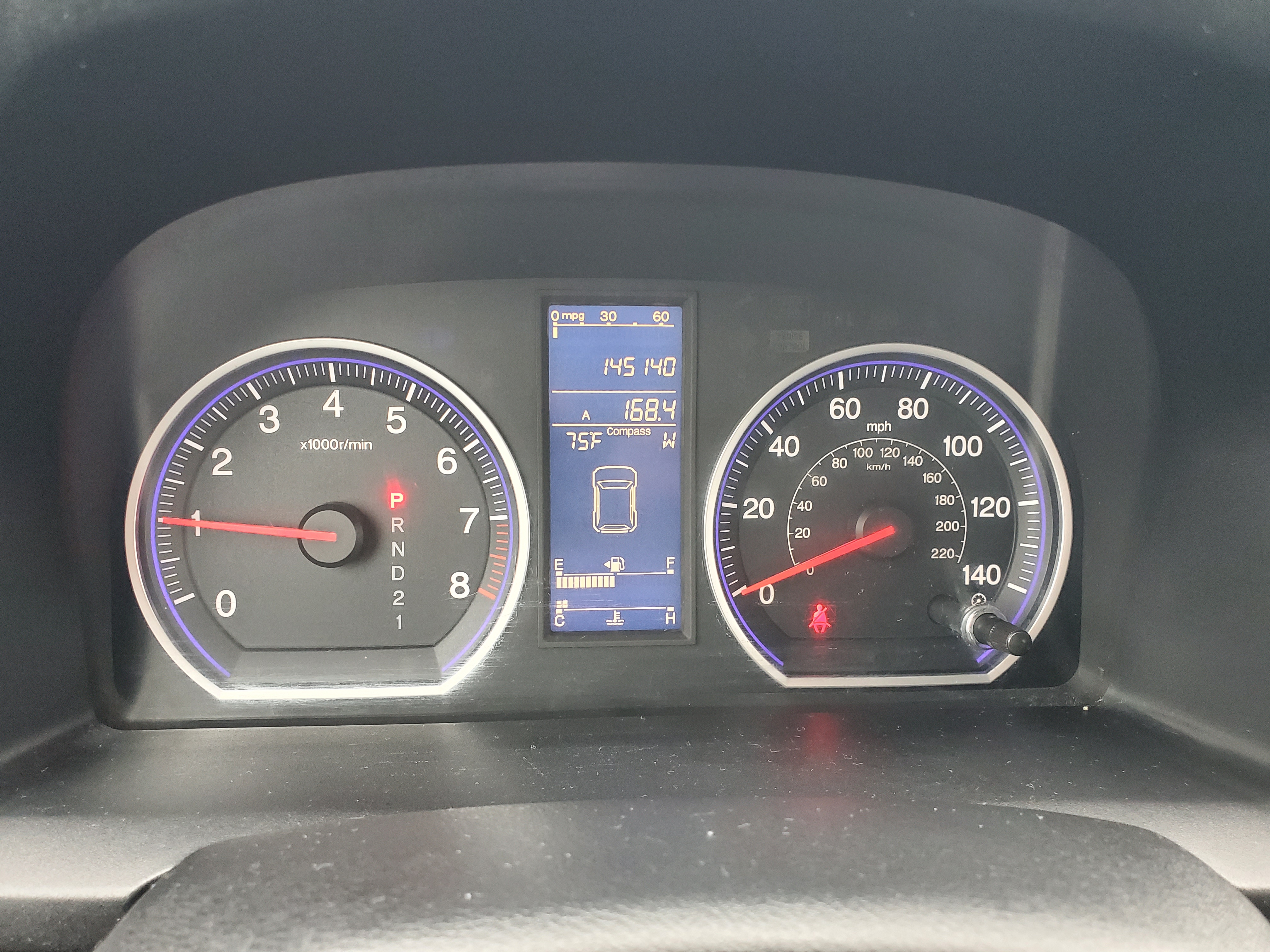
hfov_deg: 67.3
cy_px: 476
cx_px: 635
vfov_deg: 53.1
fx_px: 954
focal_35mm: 26
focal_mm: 4.3
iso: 500
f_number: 2.4
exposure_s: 1/40
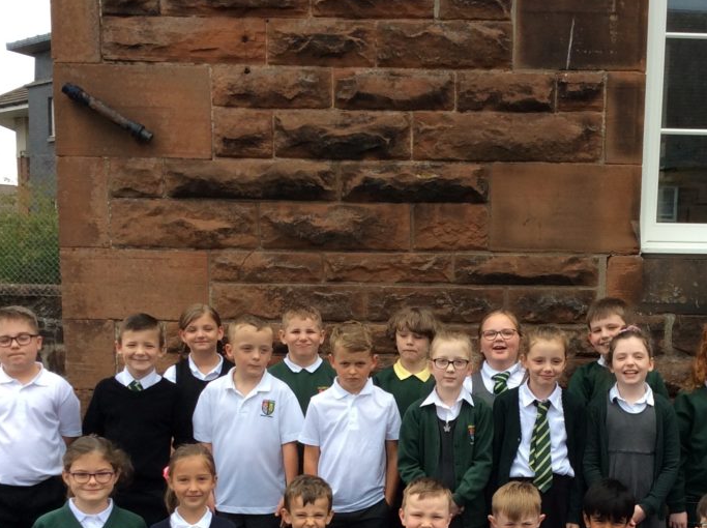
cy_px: 462
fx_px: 1203
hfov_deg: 32.4
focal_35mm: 59
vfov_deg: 24.1
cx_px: 482
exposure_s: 1/408
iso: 32
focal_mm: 3.3
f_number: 2.4
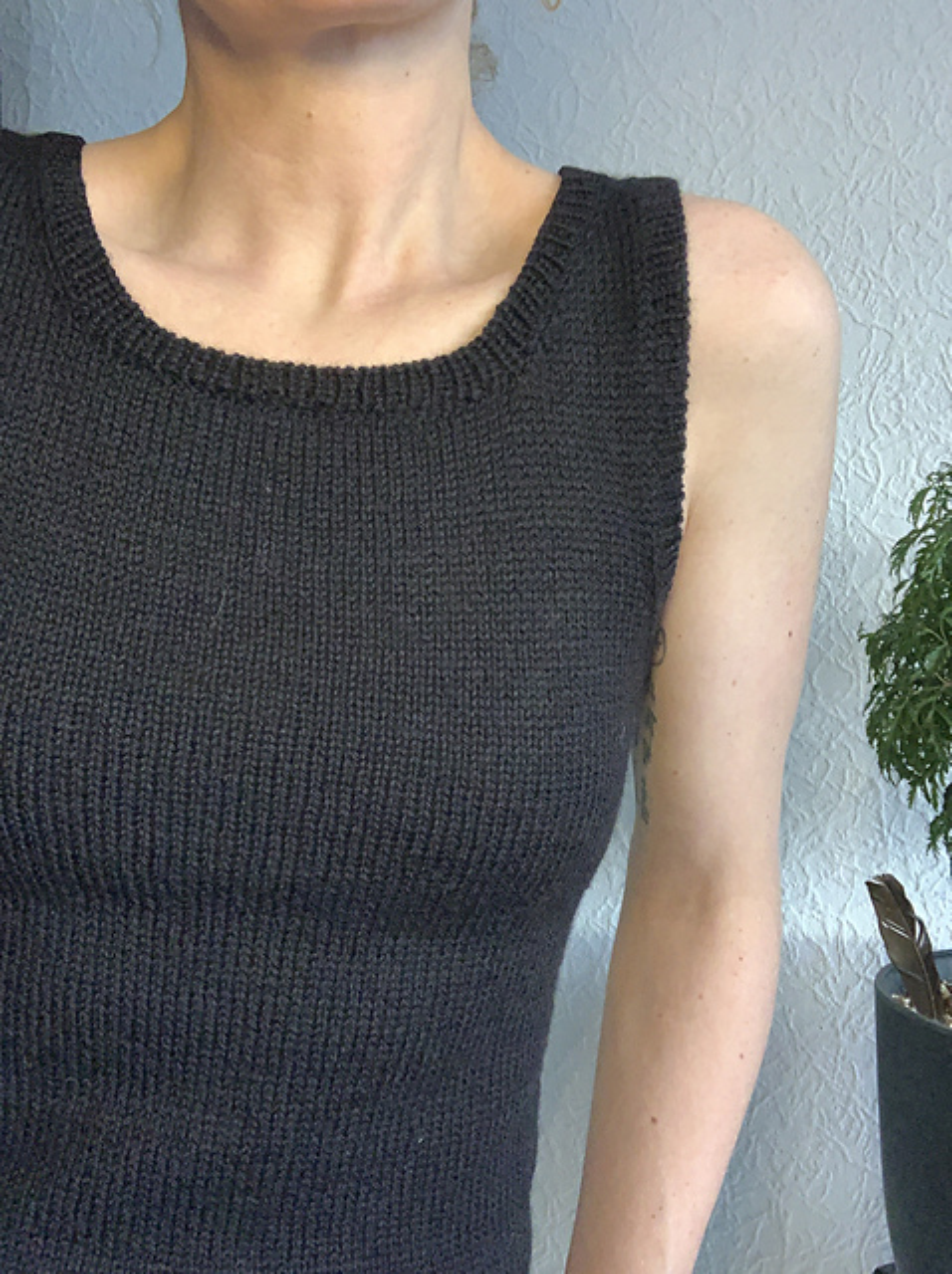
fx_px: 1177
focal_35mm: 32
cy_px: 637
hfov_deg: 44.1
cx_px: 476
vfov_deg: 56.9
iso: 250
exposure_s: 1/60
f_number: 2.2
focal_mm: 2.87
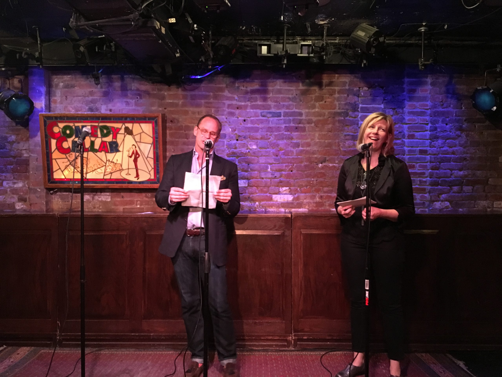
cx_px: 251
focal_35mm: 29
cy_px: 188
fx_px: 421
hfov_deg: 61.7
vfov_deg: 48.2
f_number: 2.2
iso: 320
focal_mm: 4.15
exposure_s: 1/15
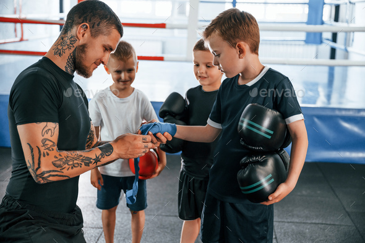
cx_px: 182
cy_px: 122
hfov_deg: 38.9
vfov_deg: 26.5
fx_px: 517
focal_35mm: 51
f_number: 2.8
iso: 1600
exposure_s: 1/160
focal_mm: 51
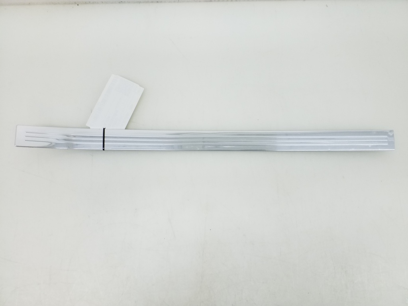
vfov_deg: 51.4
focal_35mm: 27
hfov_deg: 65.3
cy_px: 153
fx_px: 318
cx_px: 204
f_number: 1.9
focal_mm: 3.6
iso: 100
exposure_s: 1/50
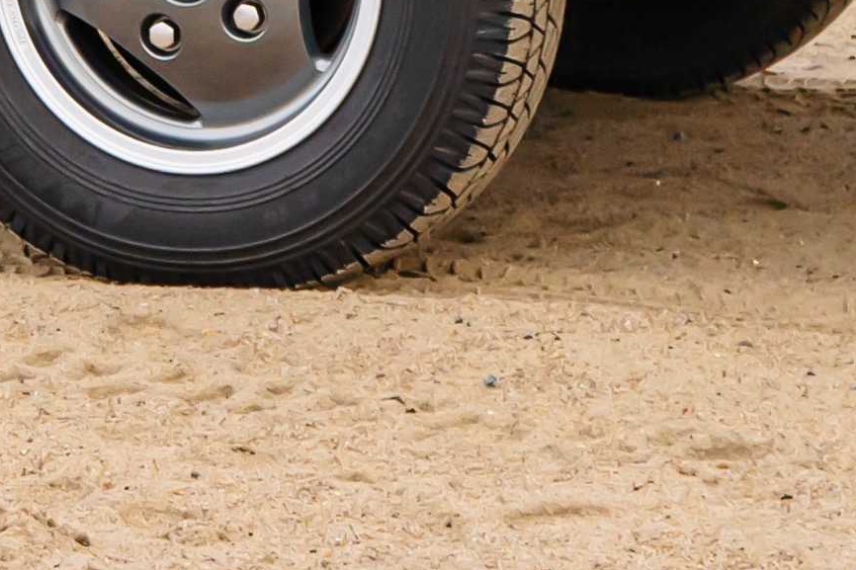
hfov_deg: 7.2
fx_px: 6751
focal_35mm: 284
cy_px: -692
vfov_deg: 4.7
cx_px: -273
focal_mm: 41
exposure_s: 1/200
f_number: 5.6
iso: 500
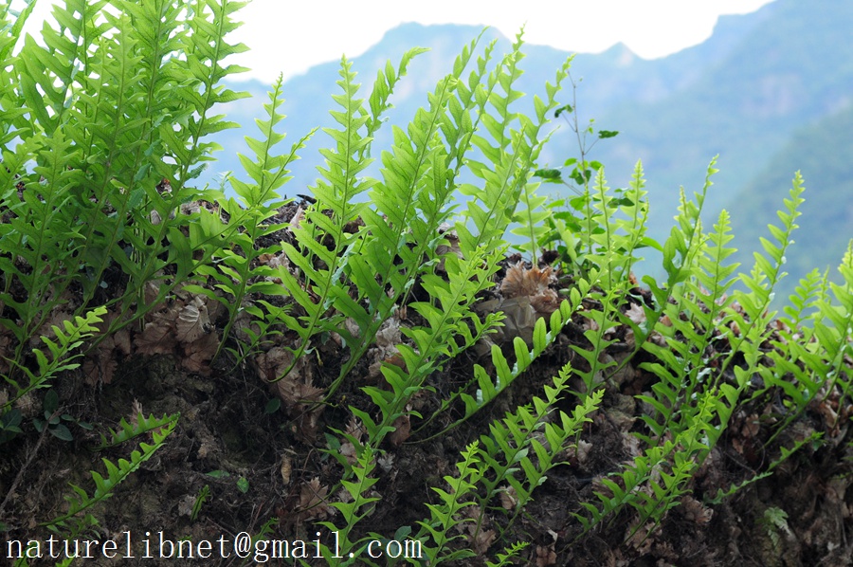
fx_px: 3195
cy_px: 284
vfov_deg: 10.1
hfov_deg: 15.2
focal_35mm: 135
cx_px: 426
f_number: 4.5
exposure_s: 1/200
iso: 640
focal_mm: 90
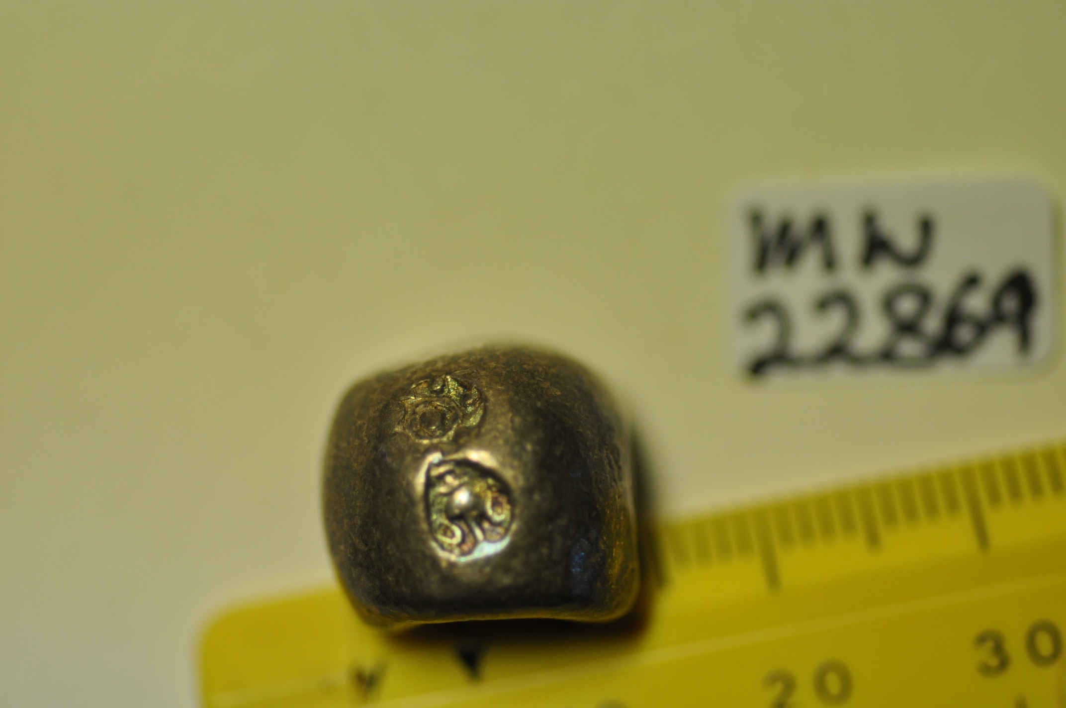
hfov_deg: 22.6
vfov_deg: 15.2
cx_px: 533
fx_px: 2662
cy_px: 354
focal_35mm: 90
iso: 500
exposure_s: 1/250
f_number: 4
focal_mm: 60
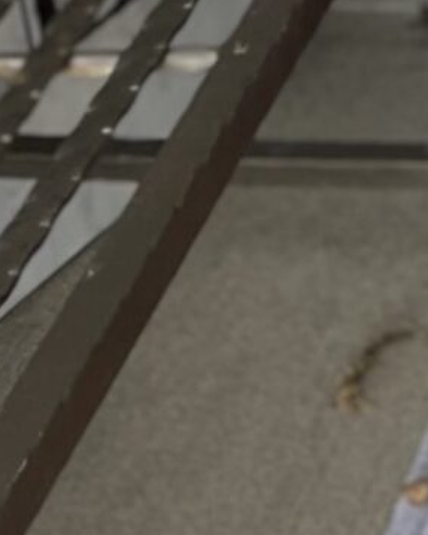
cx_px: 1399
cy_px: -1367
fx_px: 2867
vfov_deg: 8.1
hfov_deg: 7.3
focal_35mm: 181
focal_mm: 5.1
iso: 40
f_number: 1.6
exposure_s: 1/122
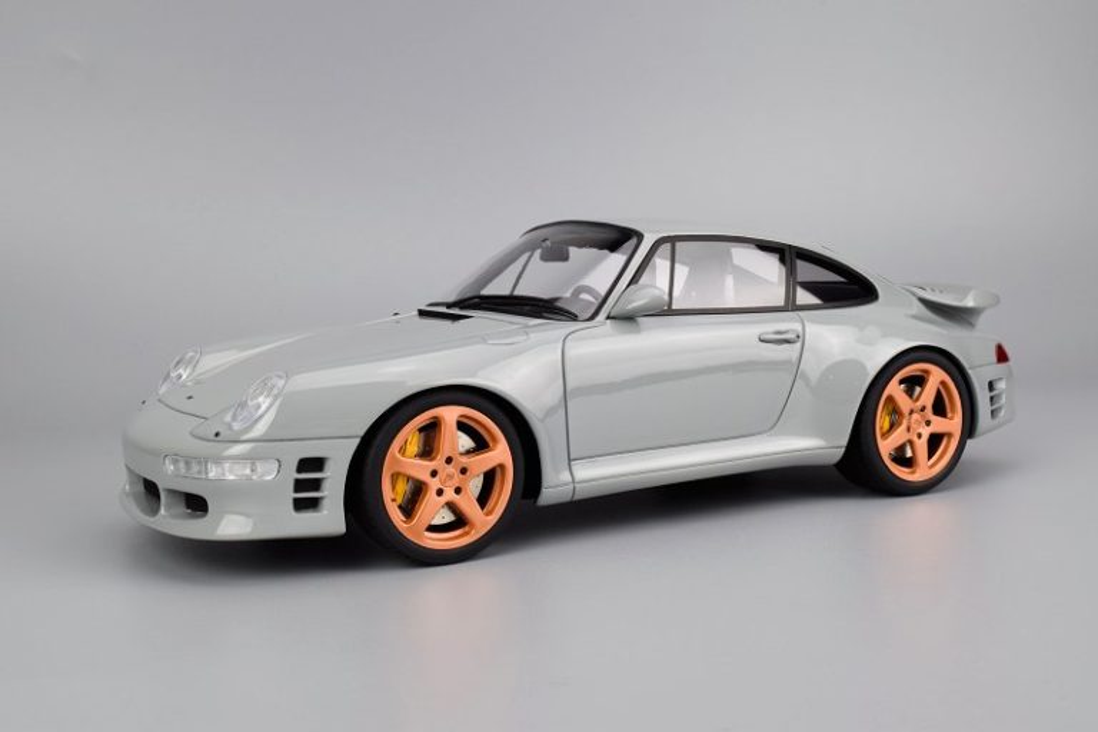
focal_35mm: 45
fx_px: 1372
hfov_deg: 43.6
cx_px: 549
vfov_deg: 29.9
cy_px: 366
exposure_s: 1/10
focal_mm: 30
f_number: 18
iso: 100
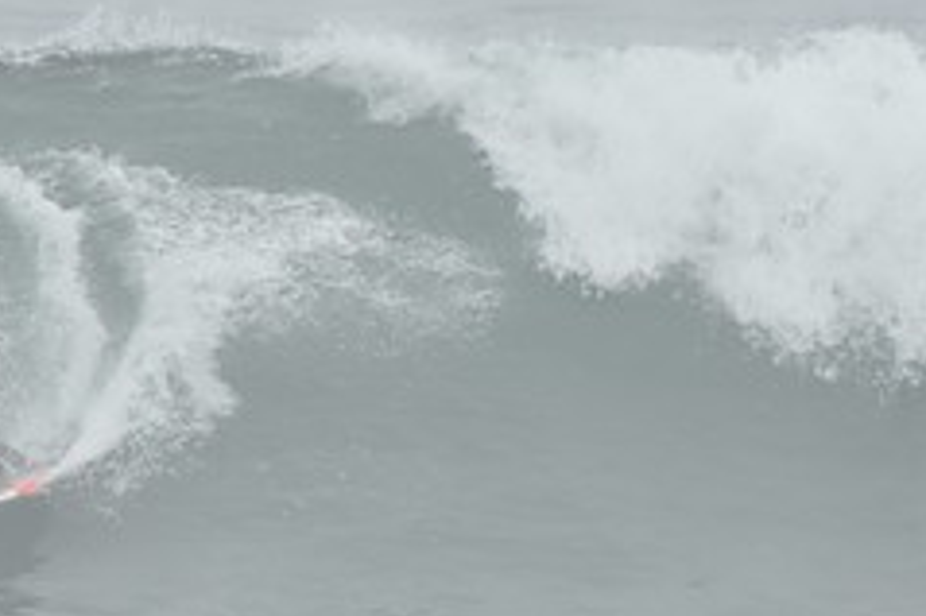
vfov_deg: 1.7
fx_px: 20203
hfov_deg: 2.6
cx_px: 12
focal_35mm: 786
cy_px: 289
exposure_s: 1/2000
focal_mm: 250
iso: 400
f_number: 7.1
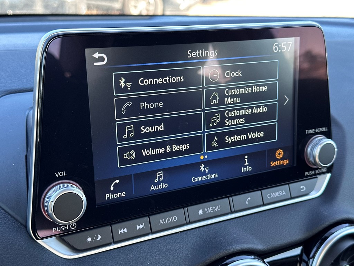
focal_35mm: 48
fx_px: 491
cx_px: 177
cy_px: 133
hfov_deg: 39.7
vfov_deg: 30.3
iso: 80
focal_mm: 6.86
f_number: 1.78
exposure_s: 1/121
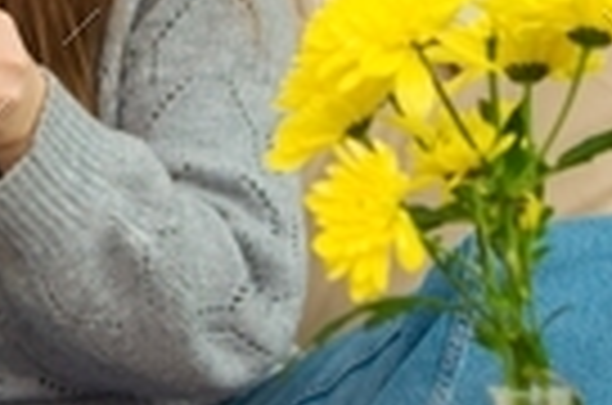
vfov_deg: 6.0
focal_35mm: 228
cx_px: -346
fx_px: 3870
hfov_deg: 8.8
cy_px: -34
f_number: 3.2
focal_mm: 35
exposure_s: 1/125
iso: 200
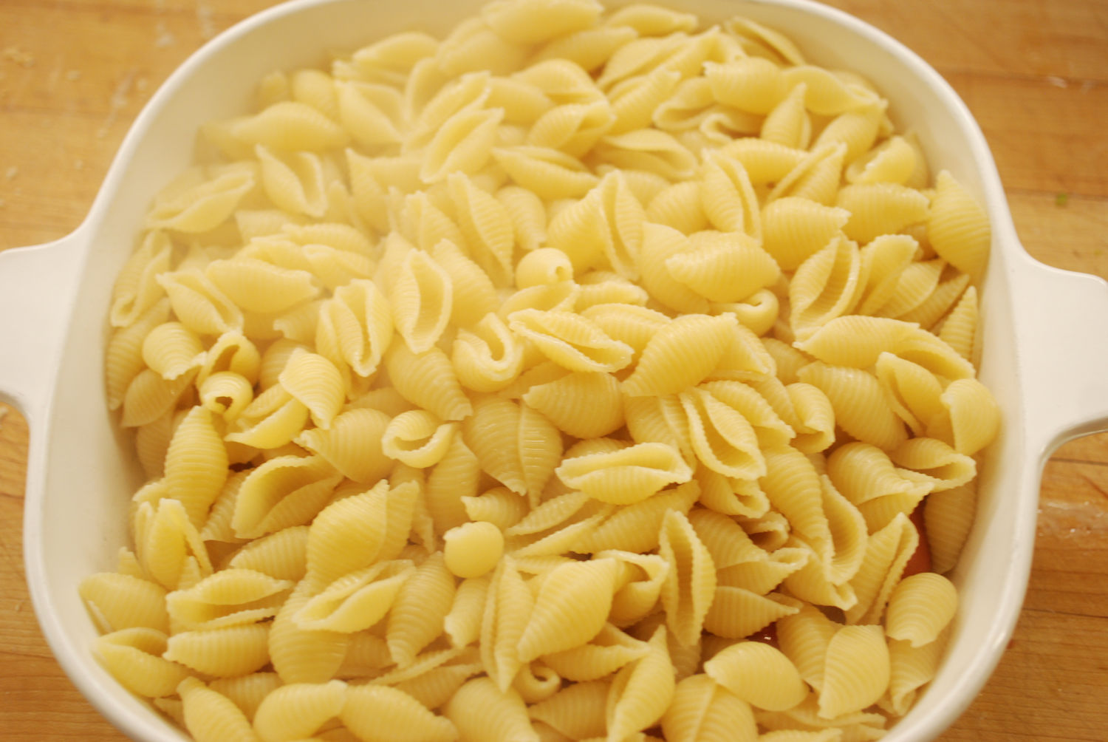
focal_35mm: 52
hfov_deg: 37.8
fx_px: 1618
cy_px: 371
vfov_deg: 25.8
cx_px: 554
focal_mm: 35
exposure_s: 1/60
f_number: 4
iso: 400
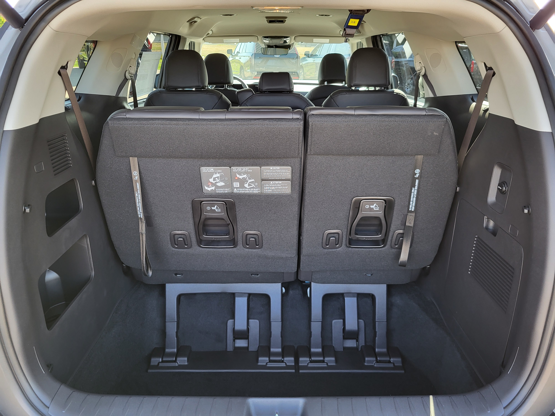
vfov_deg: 53.1
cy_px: 208
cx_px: 278
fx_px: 417
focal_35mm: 26
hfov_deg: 67.3
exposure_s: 1/120
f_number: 1.8
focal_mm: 5.4
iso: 80
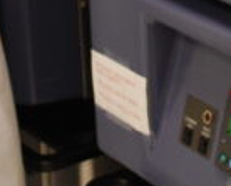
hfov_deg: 11.2
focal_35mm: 172
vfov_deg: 8.6
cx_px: 119
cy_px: -163
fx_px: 1178
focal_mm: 22
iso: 280
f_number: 4
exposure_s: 1/30
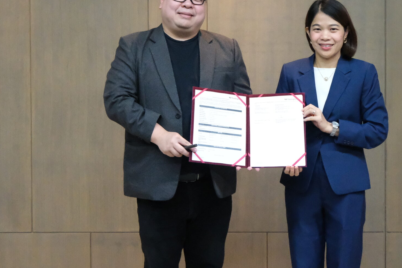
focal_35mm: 68
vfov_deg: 19.9
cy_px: 62
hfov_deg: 29.6
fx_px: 759
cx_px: 243
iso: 12800
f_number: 4
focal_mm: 26
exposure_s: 1/250
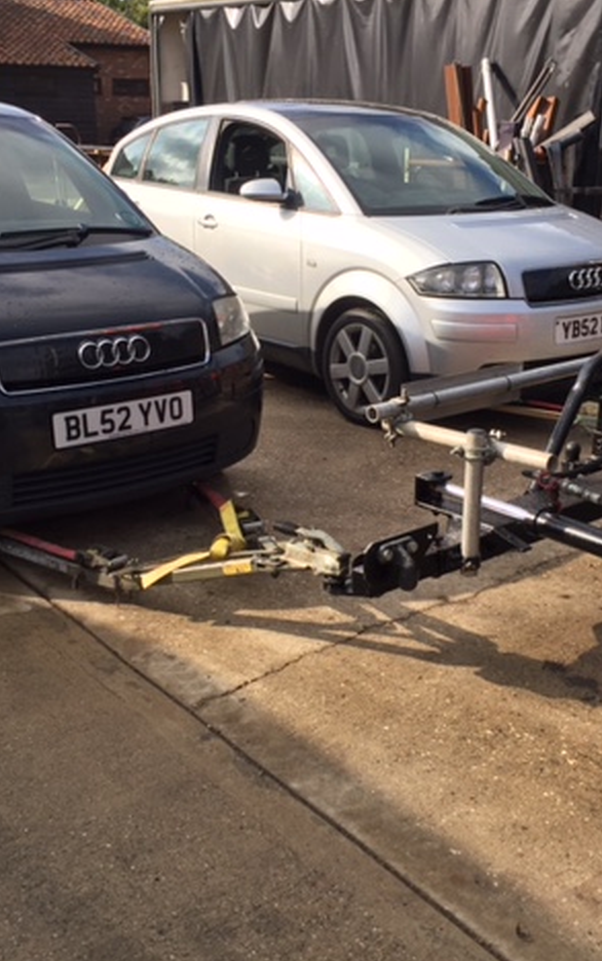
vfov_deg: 47.2
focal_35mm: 42
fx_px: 1101
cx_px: 310
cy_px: 478
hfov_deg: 30.6
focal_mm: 4.15
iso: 32
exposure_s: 1/879
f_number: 2.2
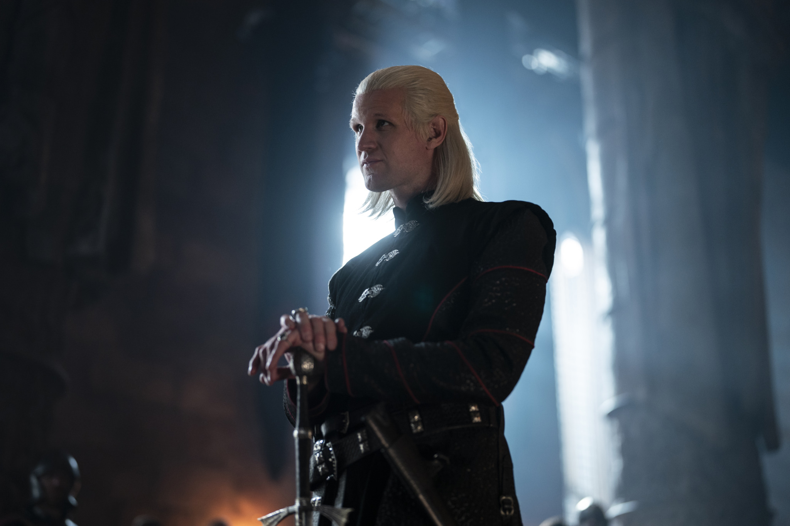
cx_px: 395
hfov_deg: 39.6
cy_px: 263
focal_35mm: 50
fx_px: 1097
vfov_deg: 27.0
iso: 800
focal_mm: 50
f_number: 1.2
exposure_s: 1/160
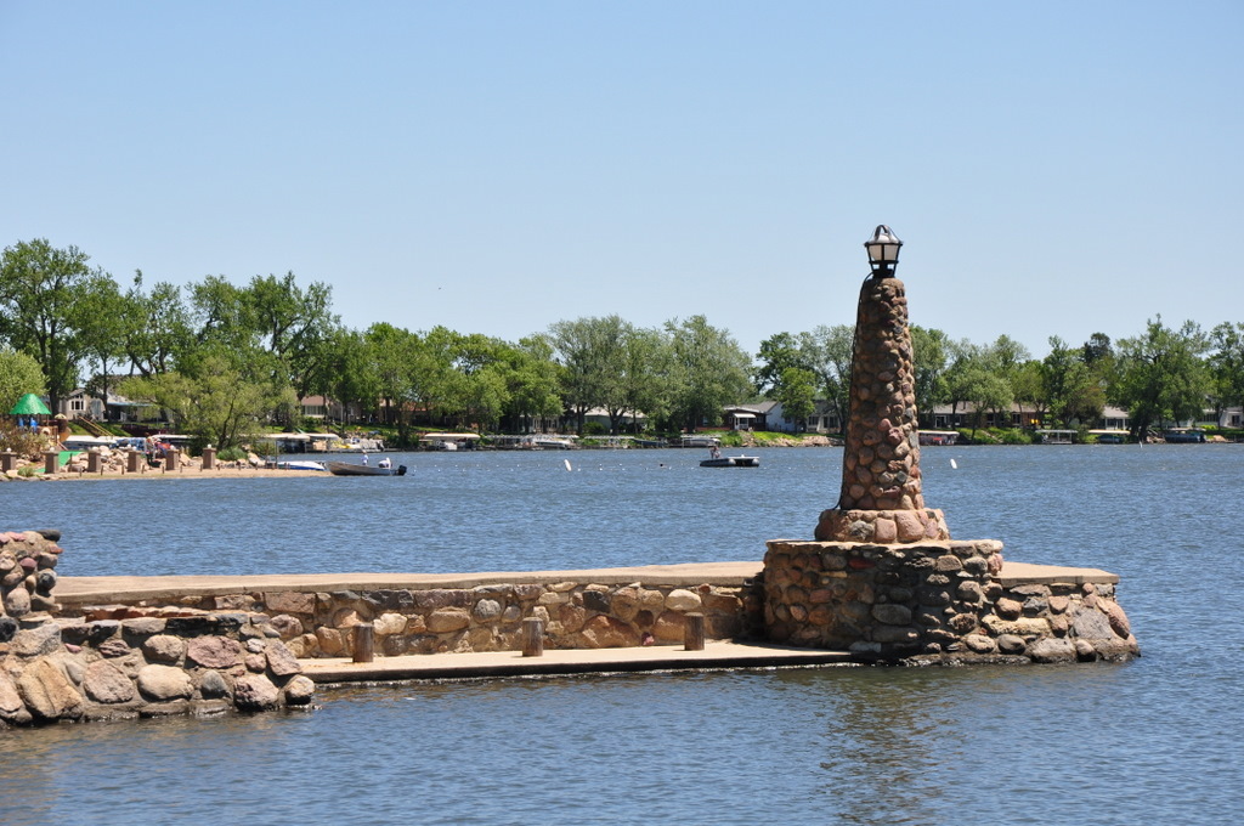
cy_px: 413
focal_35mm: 128
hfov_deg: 16.1
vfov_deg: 10.7
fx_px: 4400
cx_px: 622
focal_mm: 85
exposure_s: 1/320
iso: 200
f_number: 10
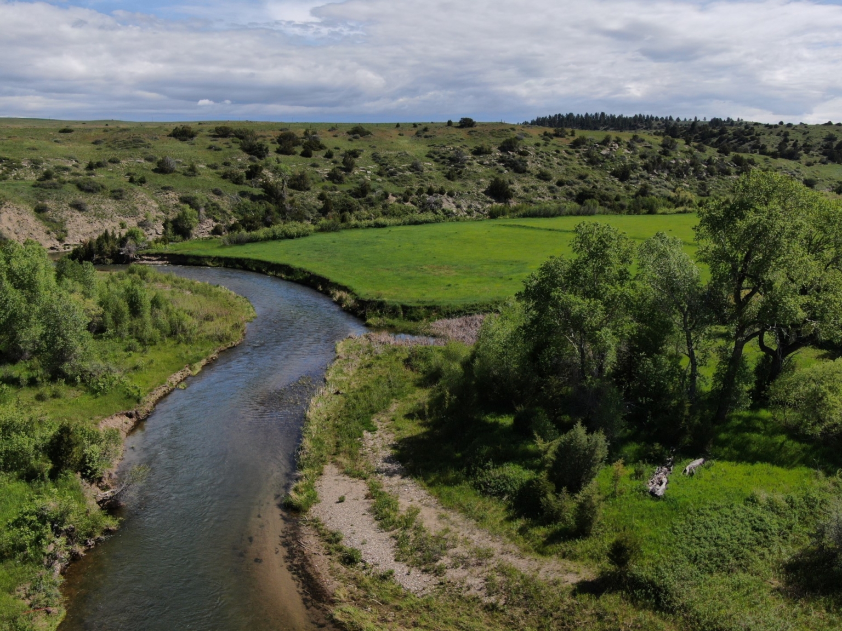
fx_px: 803
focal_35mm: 33
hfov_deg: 55.4
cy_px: 316
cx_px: 421
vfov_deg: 42.9
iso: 100
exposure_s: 1/1600
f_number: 3.2
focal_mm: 5.69
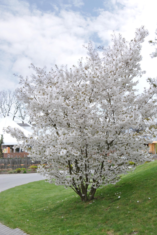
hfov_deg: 20.7
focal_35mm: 66
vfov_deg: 30.5
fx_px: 430
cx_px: 78
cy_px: 118
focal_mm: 44
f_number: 8
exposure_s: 1/250
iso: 400
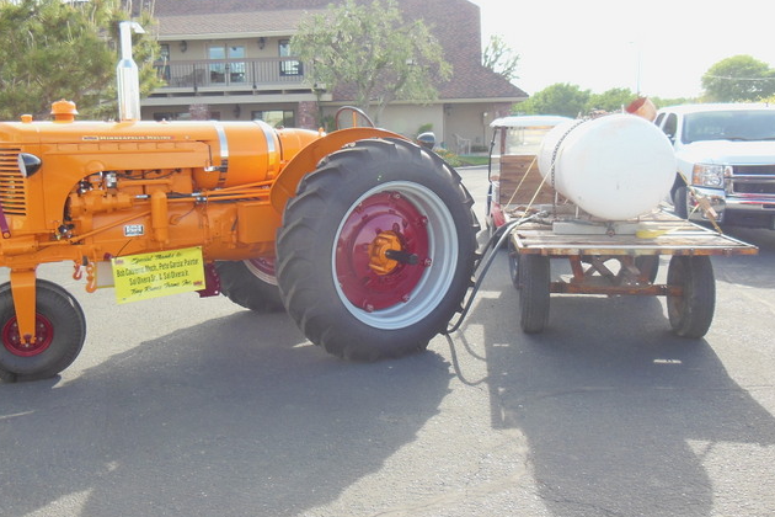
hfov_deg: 57.1
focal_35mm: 33
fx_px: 710
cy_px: 224
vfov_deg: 39.9
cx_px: 348
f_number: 3.5
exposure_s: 1/320
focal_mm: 4.5
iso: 125
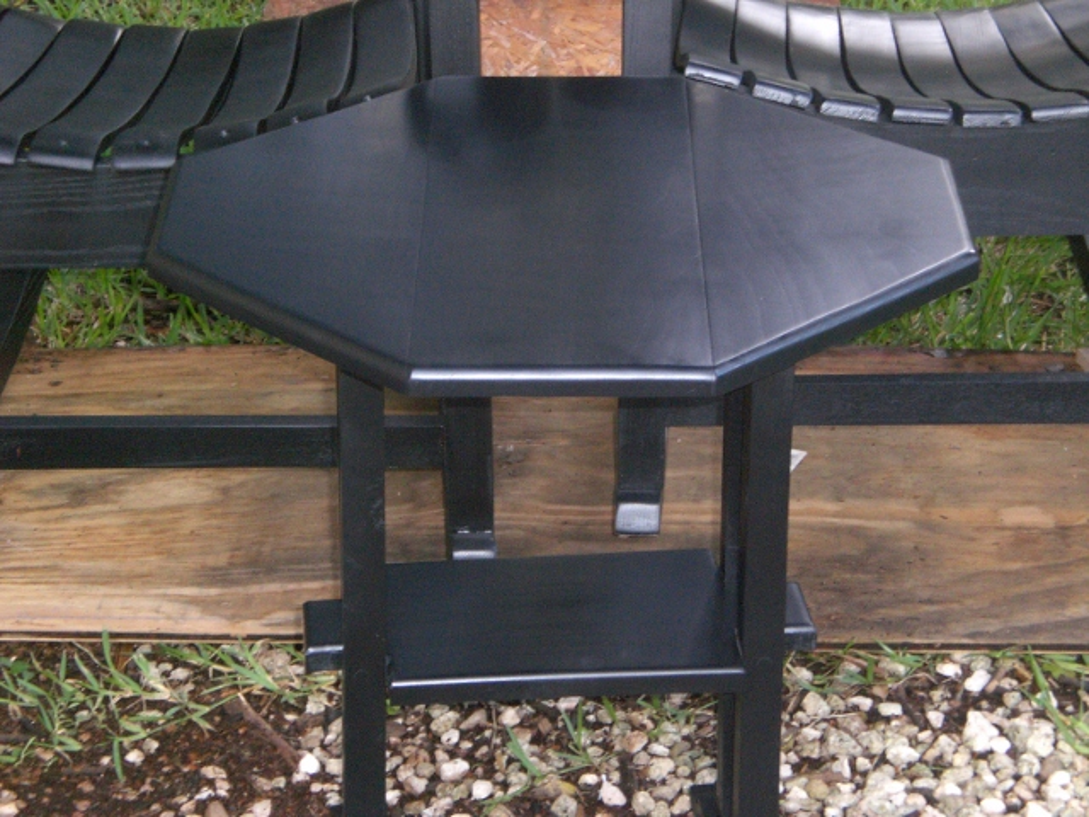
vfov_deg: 14.8
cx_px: 544
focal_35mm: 100
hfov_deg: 19.6
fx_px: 3146
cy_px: 408
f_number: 5.4
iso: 200
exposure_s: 1/60
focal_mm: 16.51
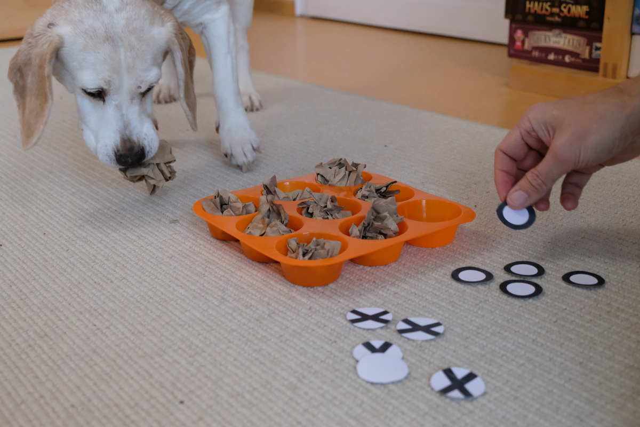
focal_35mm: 42
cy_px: 214
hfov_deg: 46.4
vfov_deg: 31.9
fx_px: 747
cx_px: 320
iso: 8000
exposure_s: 1/400
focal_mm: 27.7
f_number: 4
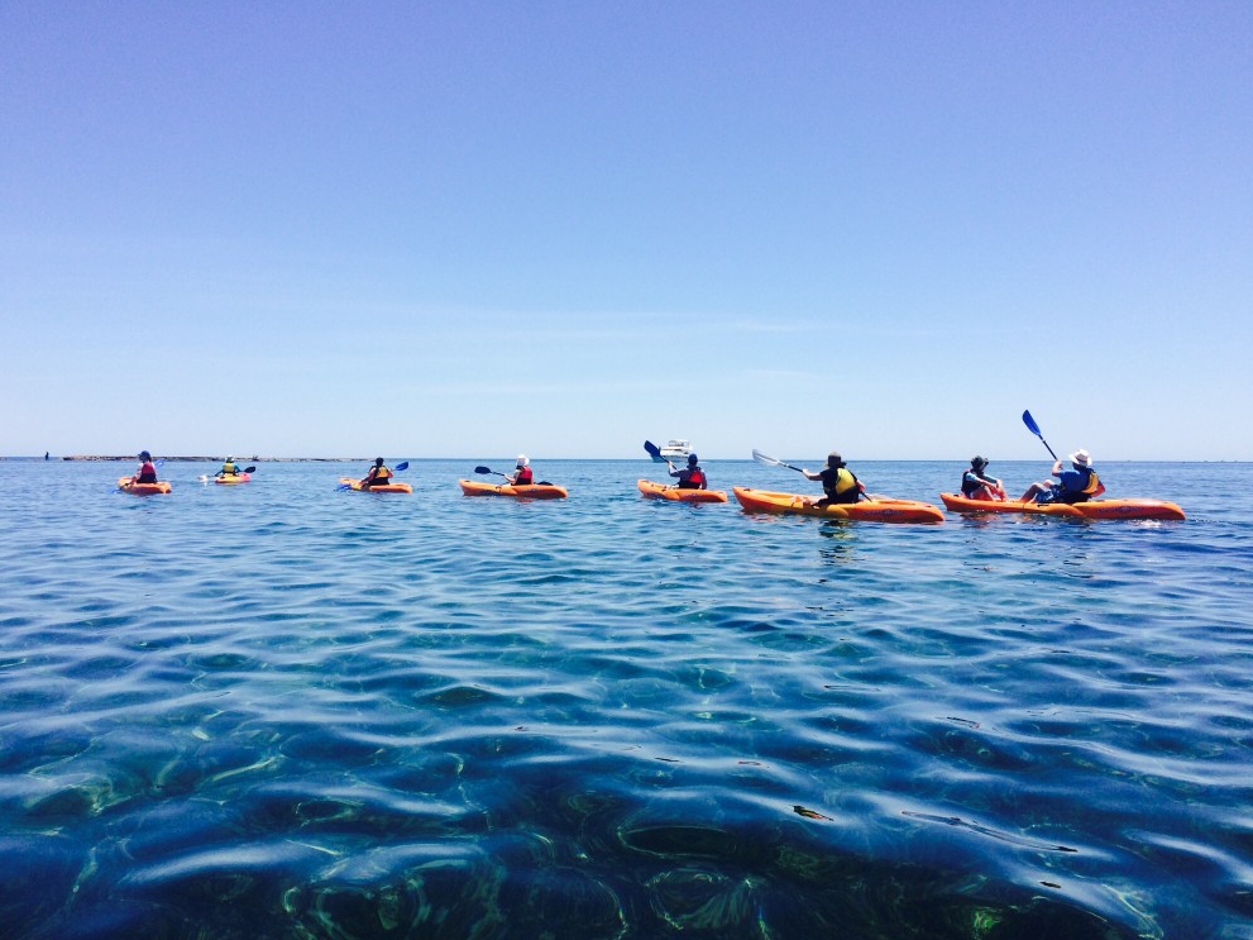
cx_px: 626
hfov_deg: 58.4
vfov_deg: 45.4
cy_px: 479
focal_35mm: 31
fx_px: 1122
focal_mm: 4.12
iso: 40
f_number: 2.2
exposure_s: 1/2933
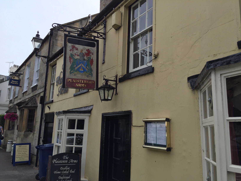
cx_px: 120
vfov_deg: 48.2
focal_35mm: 29
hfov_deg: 61.7
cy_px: 90
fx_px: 202
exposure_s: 1/1319
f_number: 2.2
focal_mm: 4.15
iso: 32
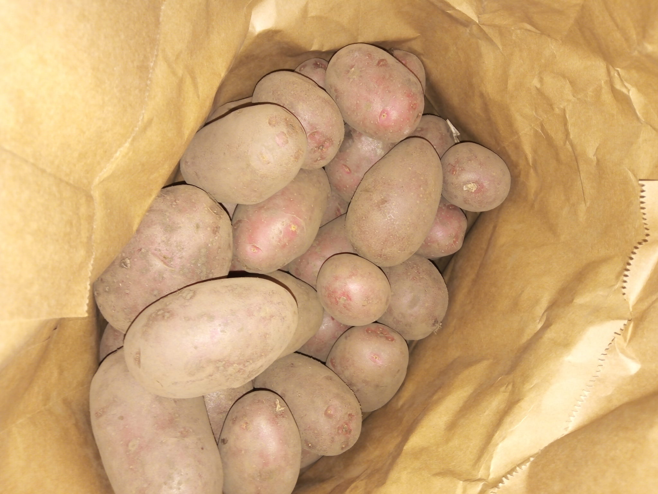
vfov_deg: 49.7
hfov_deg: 63.4
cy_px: 247
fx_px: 532
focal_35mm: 28
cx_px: 329
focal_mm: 4.52
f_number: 2.2
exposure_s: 1/33.3
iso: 198
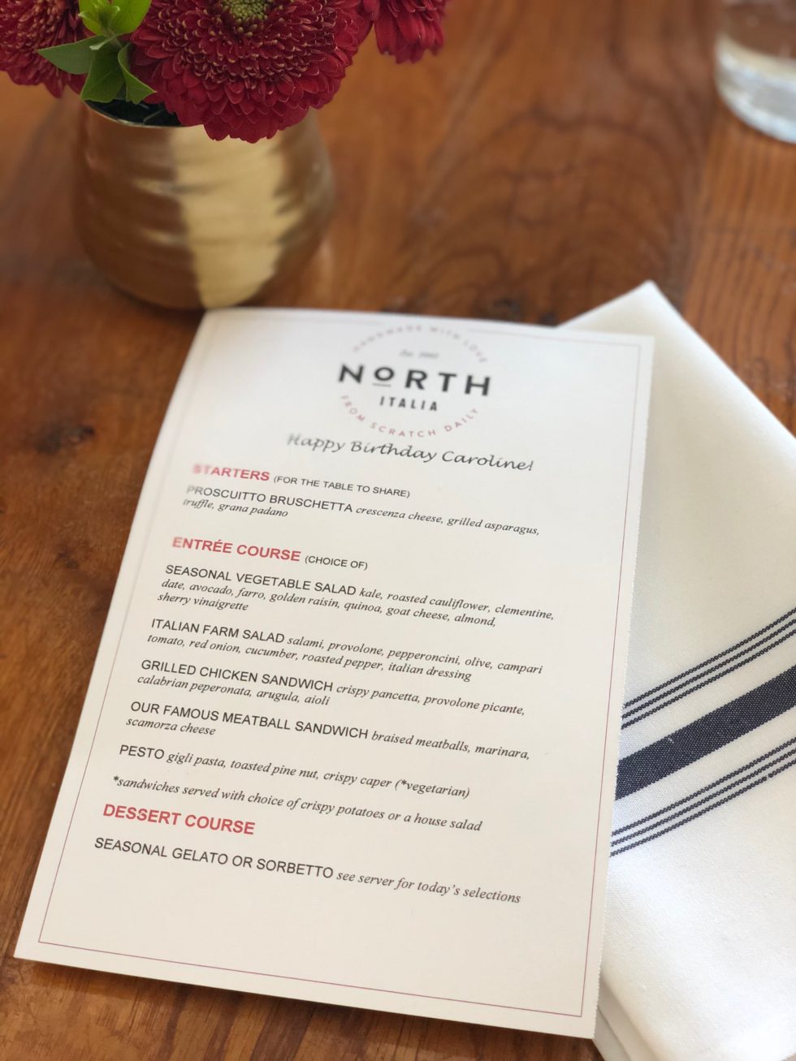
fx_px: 1595
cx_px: 398
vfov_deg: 36.8
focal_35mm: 52
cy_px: 530
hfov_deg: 28.0
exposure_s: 1/60
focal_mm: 6
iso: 80
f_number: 2.4
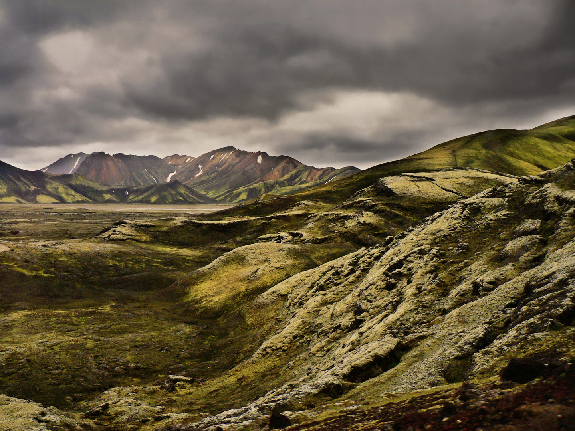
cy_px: 216
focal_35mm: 36
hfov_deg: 51.4
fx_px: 598
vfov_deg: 39.7
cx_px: 288
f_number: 2.8
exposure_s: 1/100
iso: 80
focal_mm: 6
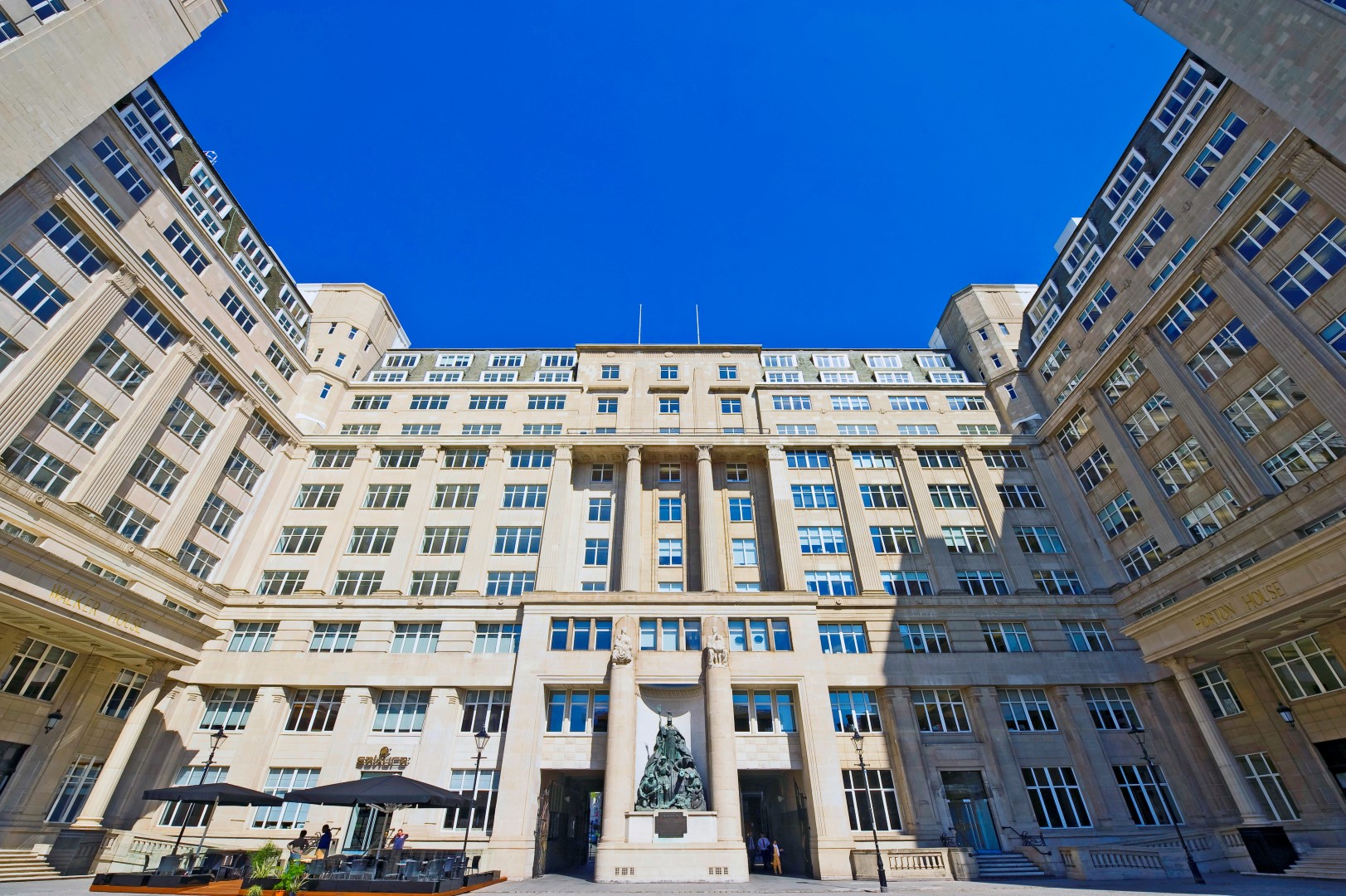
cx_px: 673
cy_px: 448
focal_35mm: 14
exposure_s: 1/160
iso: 160
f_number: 16
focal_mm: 14
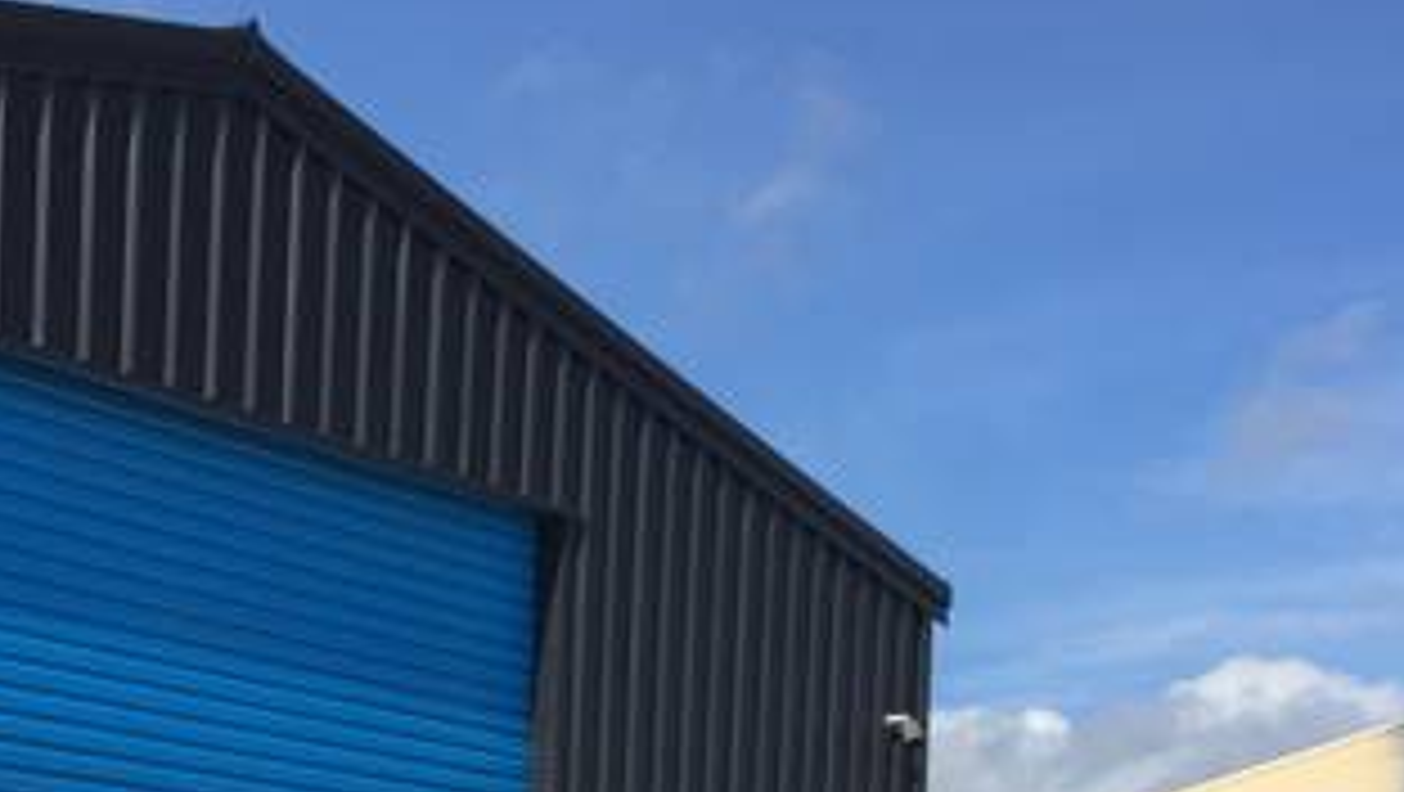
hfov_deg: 25.3
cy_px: 1305
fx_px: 3018
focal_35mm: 81
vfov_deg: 13.7
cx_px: 126
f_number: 2.2
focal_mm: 4.15
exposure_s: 1/2475
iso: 32
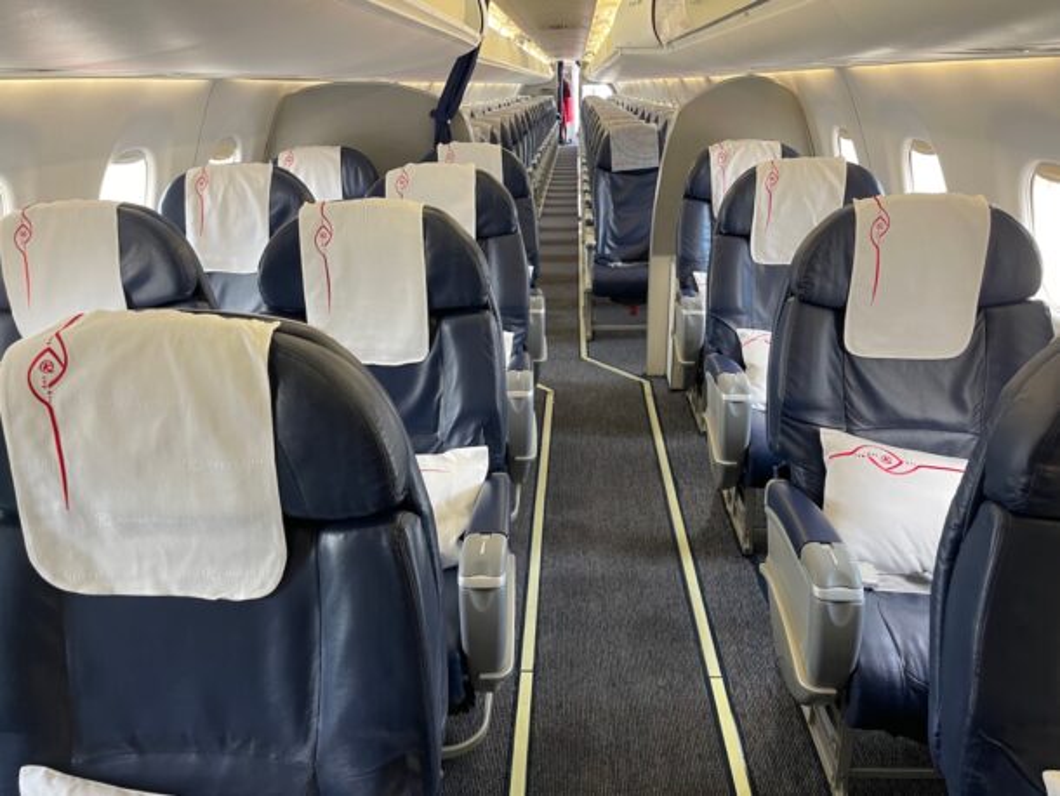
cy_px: 398
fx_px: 796
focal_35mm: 26
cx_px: 530
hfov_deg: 67.3
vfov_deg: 53.1
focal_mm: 5.1
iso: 125
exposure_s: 1/92
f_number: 1.6
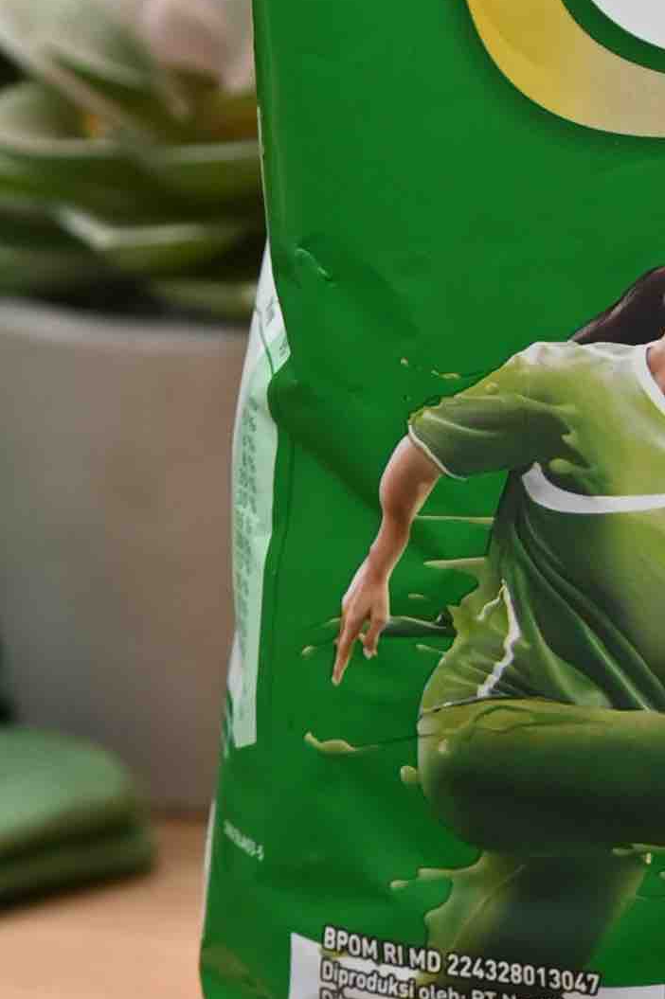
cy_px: 1493
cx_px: 1238
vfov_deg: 3.4
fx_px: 16701
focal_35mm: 602
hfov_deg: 2.3
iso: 800
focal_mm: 105
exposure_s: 1/100
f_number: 6.3
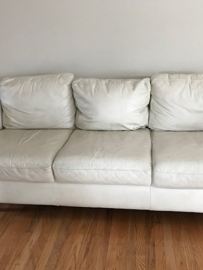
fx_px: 297
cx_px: 112
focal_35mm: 38
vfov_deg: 49.0
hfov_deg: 37.7
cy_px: 136
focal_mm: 3.99
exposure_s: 1/15
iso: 50
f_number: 1.8
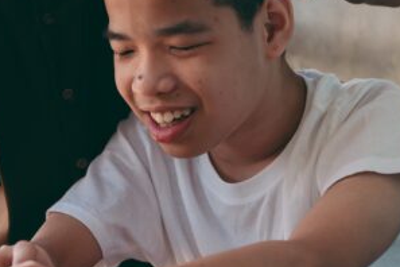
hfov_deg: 10.5
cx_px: 4
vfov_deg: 7.1
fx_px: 2155
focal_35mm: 194
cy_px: 46
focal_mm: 50
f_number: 2.8
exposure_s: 1/320
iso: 100
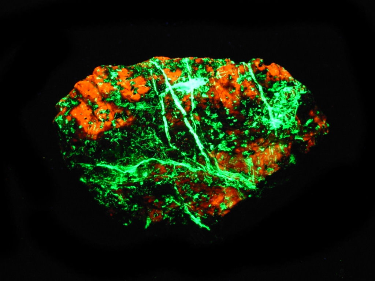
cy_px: 140
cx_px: 188
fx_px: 412
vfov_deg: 37.7
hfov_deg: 49.0
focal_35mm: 38
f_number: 2.9
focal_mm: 6.3
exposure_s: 1/2.4
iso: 159
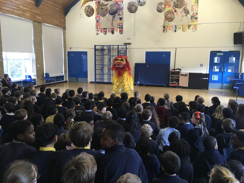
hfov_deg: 61.7
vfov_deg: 48.2
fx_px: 204
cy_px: 92
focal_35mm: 29
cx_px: 122
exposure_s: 1/33
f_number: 2.2
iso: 100
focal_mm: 4.15
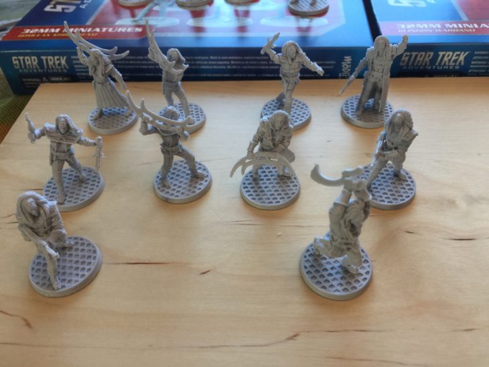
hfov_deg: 61.6
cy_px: 184
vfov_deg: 48.3
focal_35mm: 29
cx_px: 244
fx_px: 410
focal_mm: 4.15
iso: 40
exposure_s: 1/30
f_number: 2.2
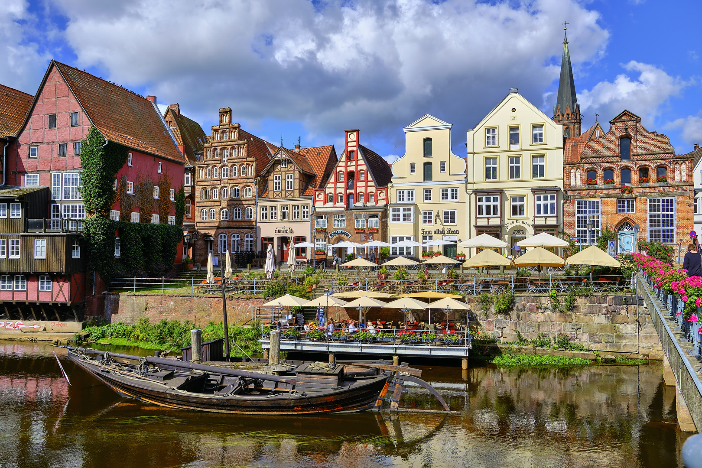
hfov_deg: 67.4
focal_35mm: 27
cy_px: 234
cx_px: 351
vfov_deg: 47.9
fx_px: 526
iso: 160
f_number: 5.6
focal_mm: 18
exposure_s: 1/900
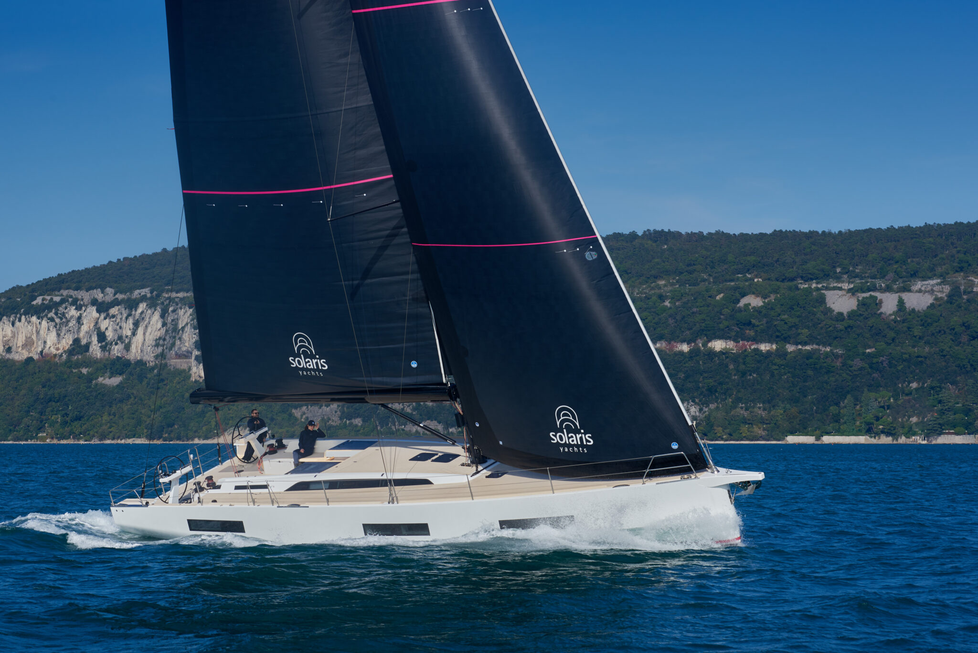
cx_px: 489
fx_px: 2853
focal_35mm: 105
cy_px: 326
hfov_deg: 19.4
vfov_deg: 13.1
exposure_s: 1/500
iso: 100
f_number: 10
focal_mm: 105
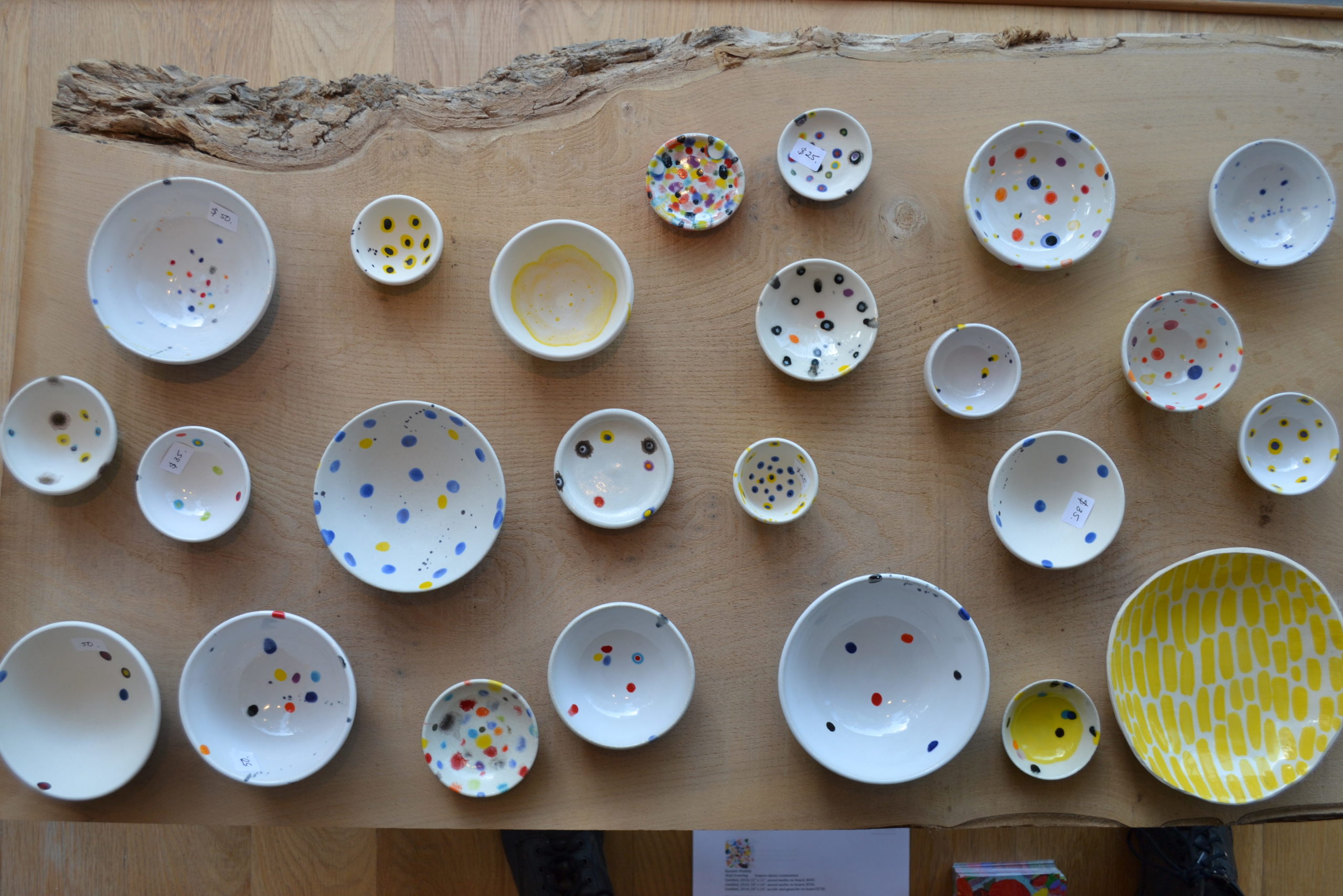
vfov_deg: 40.0
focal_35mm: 33
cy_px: 448
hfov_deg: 57.2
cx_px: 672
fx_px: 1231
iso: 125
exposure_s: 1/60
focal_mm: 22
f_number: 5.6
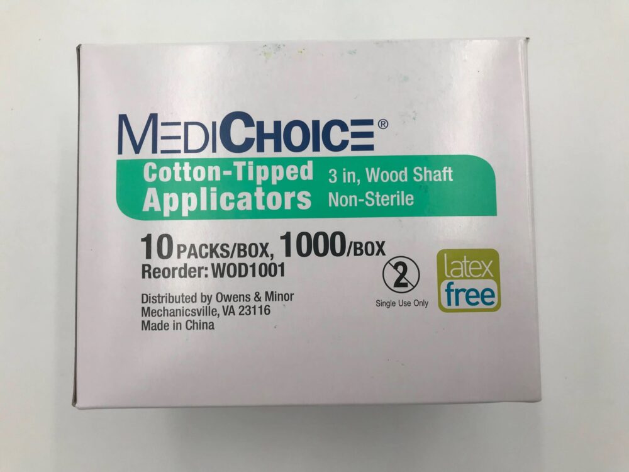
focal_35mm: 28
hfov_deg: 63.4
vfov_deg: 49.7
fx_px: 509
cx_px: 314
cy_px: 236
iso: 20
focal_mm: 3.99
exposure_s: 1/162
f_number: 1.8
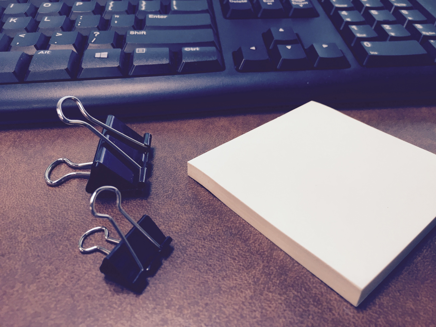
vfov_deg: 48.2
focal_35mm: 29
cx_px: 218
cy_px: 164
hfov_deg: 61.7
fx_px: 365
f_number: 2.2
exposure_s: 1/30
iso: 64
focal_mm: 4.15
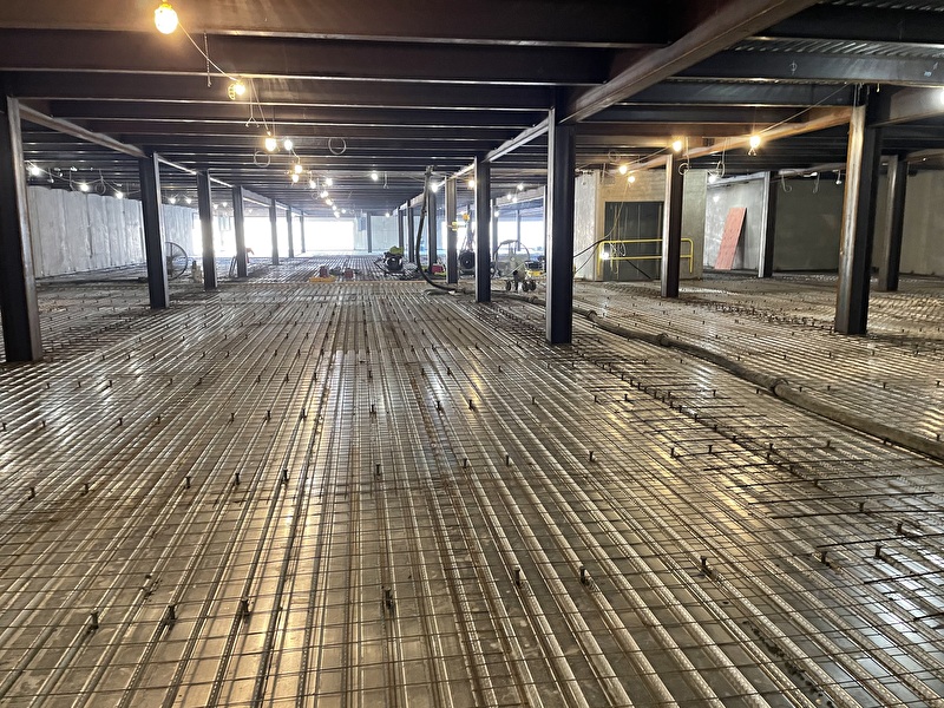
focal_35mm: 26
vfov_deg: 53.1
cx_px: 472
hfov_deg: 67.3
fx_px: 709
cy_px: 354
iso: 400
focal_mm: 4.2
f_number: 1.6
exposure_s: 1/40
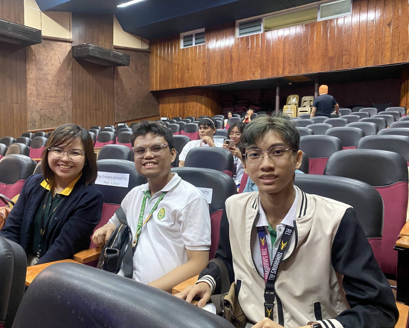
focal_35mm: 28
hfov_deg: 62.1
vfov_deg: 51.5
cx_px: 191
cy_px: 164
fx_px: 339
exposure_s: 1/34
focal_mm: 4.25
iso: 640
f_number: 1.8
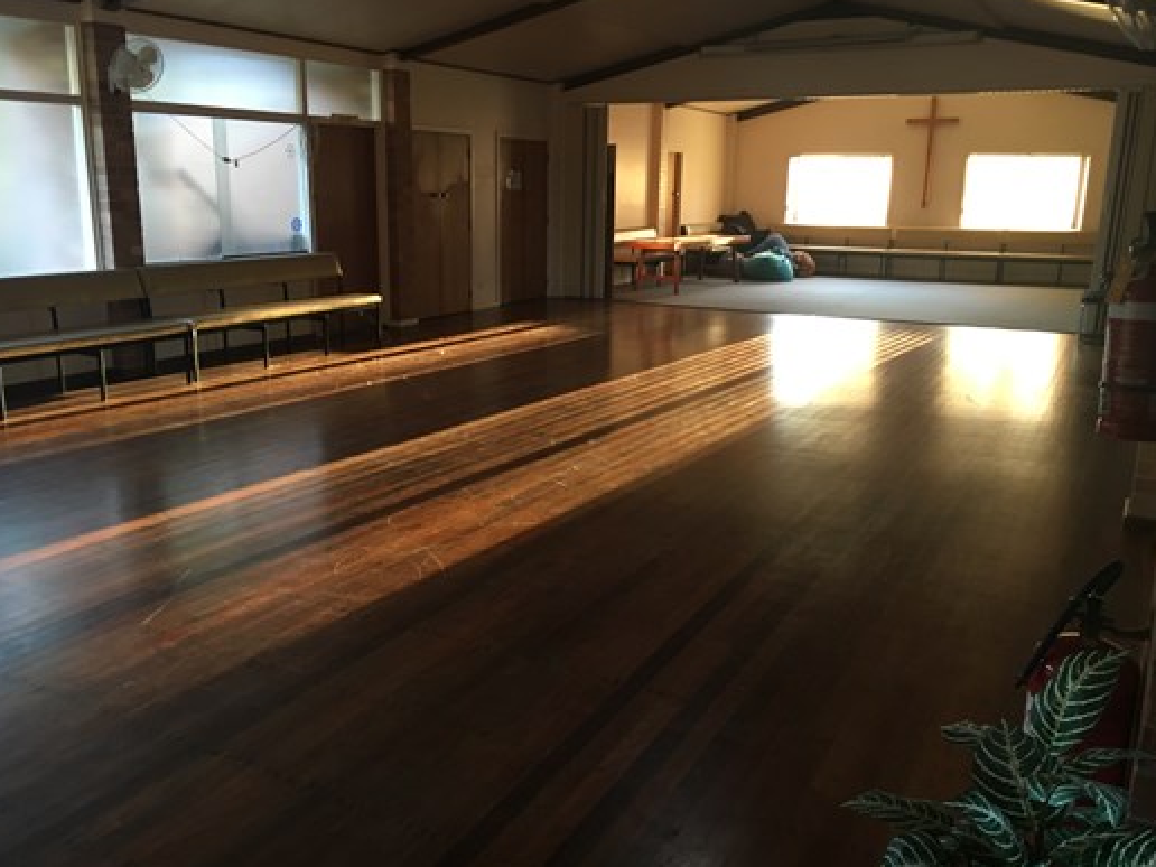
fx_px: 1002
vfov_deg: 46.8
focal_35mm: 30
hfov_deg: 60.0
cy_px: 425
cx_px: 571
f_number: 2.2
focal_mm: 4.15
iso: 160
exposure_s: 1/33
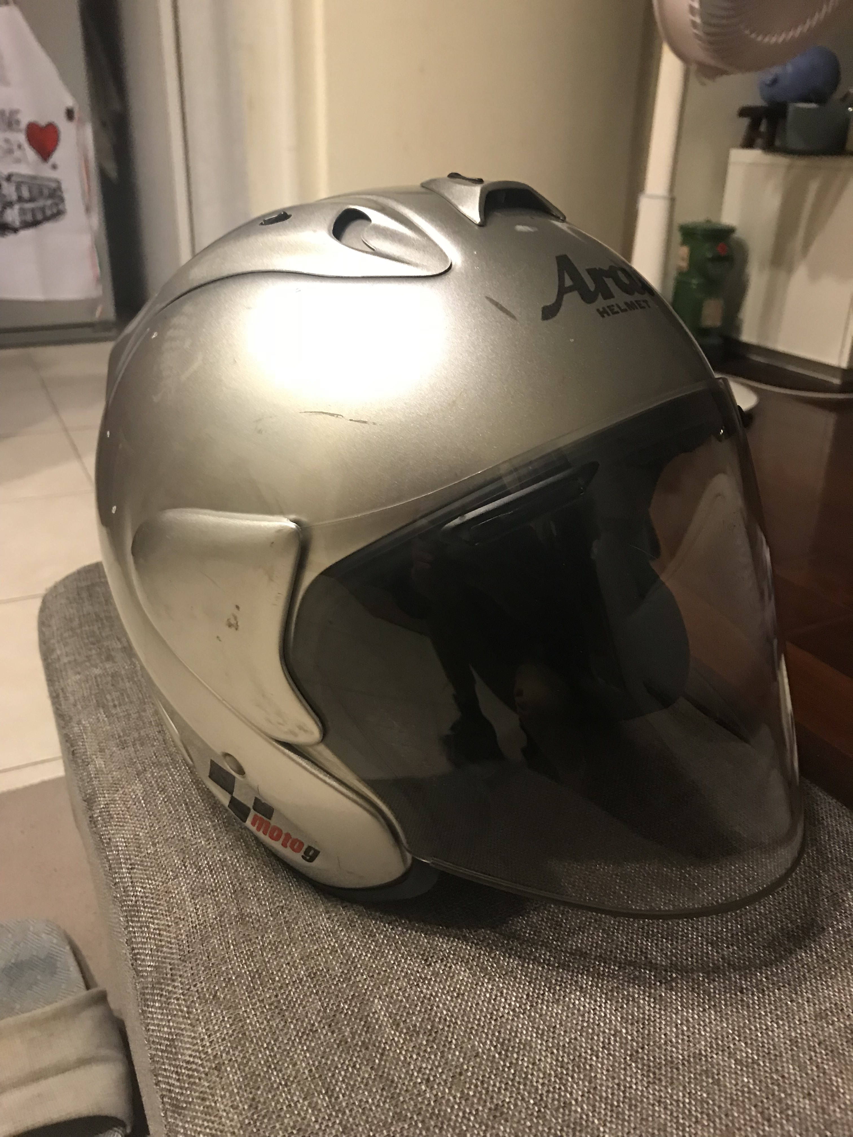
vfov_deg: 63.4
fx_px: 920
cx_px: 426
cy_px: 568
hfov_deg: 49.7
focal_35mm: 28
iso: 100
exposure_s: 1/15
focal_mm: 3.99
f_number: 1.8
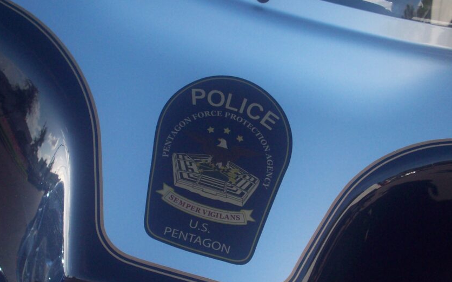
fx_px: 862
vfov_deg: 18.6
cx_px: 210
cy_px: 156
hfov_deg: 29.4
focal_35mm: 70
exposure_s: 1/427
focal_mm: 7.6
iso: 80
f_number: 3.1
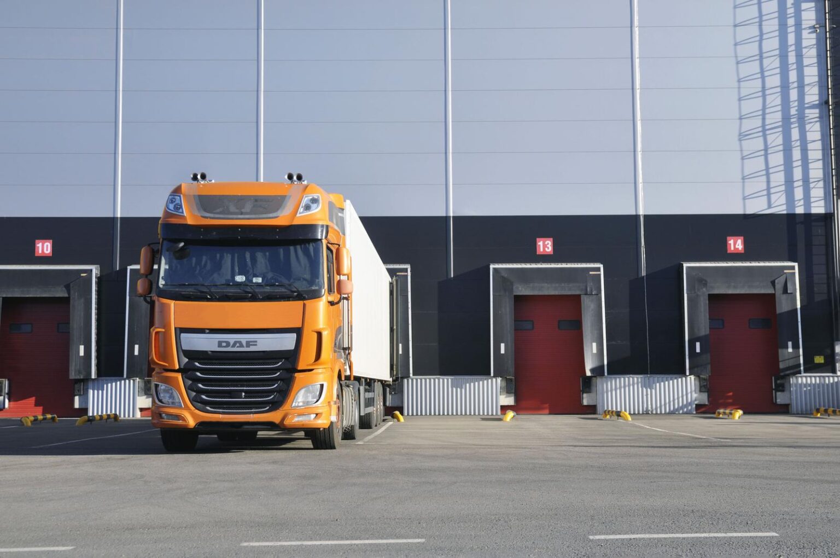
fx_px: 1119
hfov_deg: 41.2
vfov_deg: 28.0
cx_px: 420
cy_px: 279
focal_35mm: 48
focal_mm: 32
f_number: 5.6
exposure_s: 1/500
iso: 200
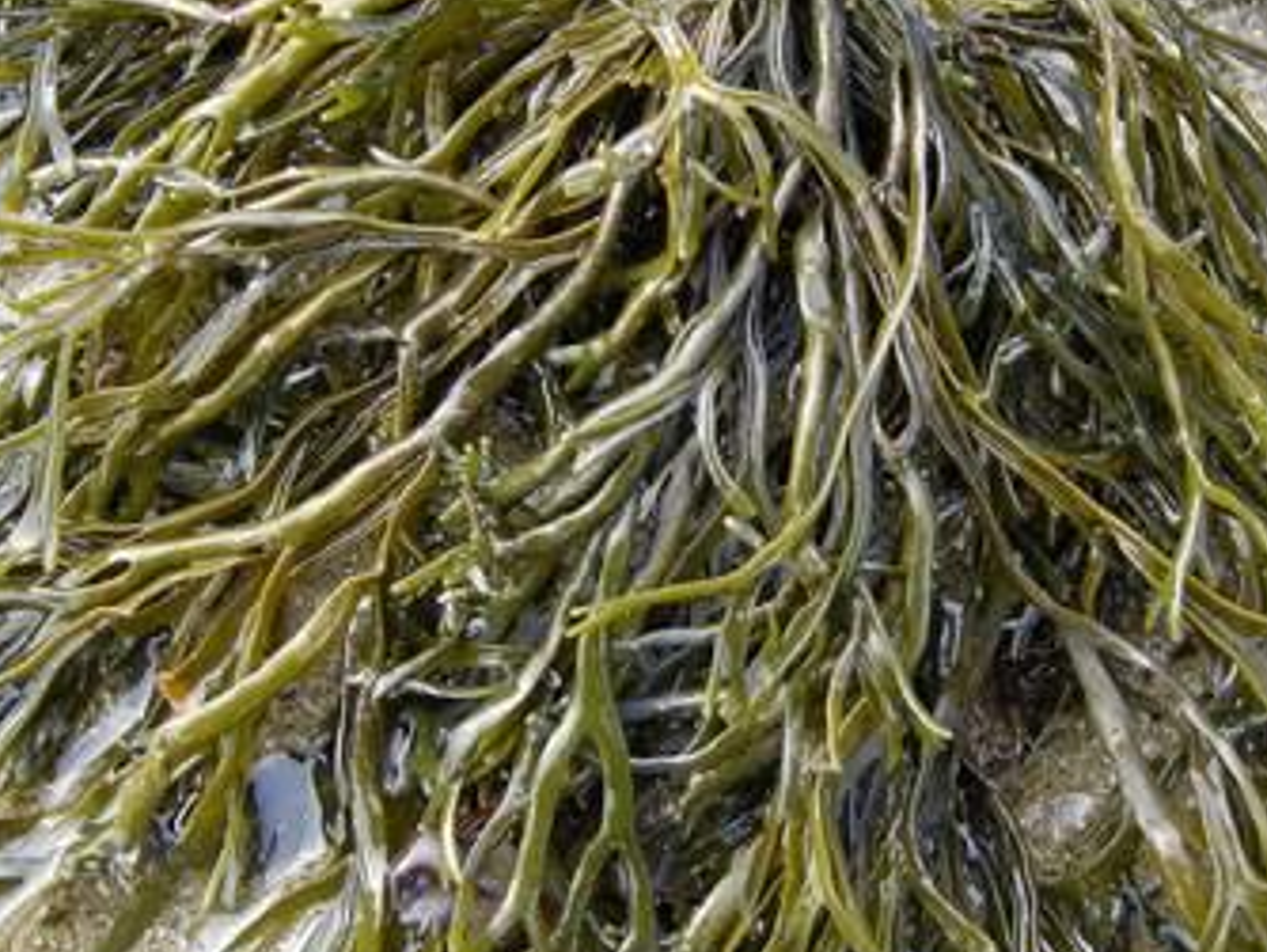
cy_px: 470
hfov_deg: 27.7
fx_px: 2564
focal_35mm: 70
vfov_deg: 21.0
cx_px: 740
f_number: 2.7
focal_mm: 7.5
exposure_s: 1/75.1
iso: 110
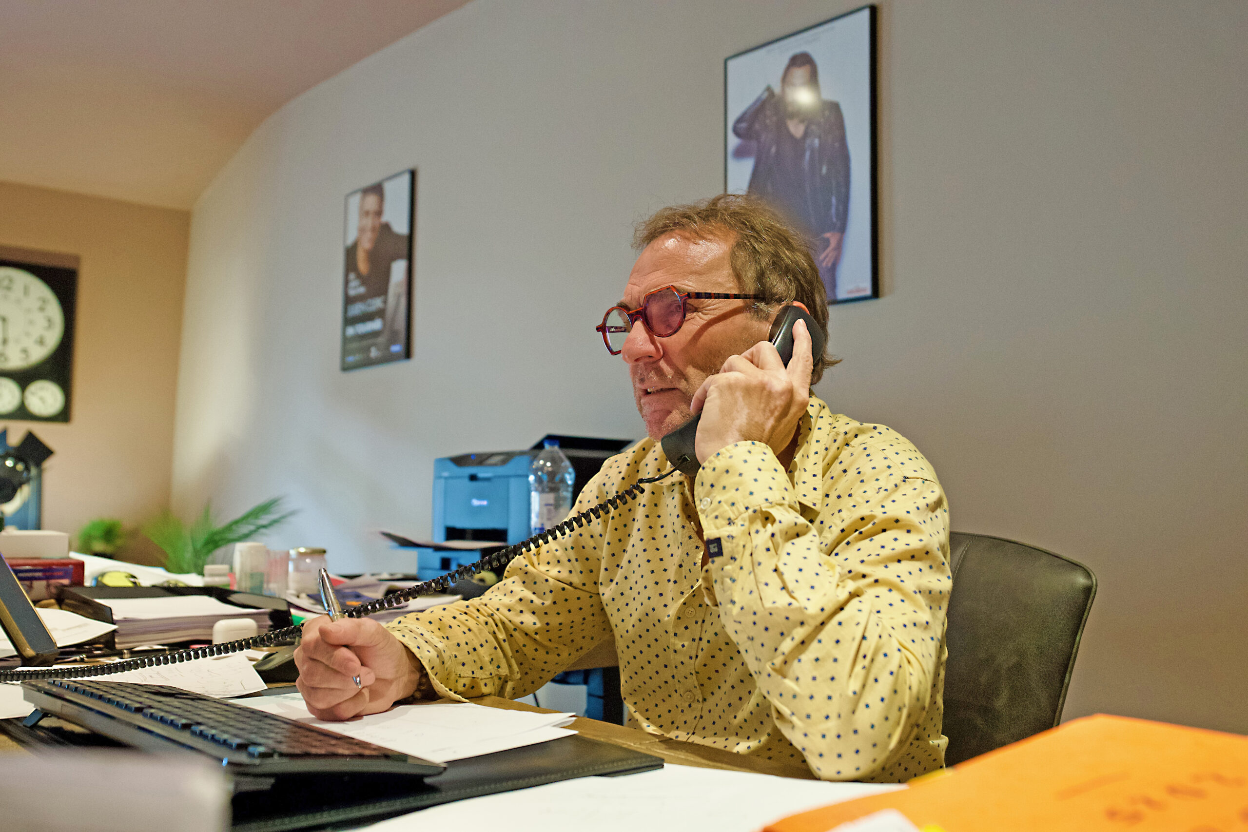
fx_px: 1144
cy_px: 416
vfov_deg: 40.0
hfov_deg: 57.2
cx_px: 624
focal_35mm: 33
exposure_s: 1/320
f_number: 2.8
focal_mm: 22
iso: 2500
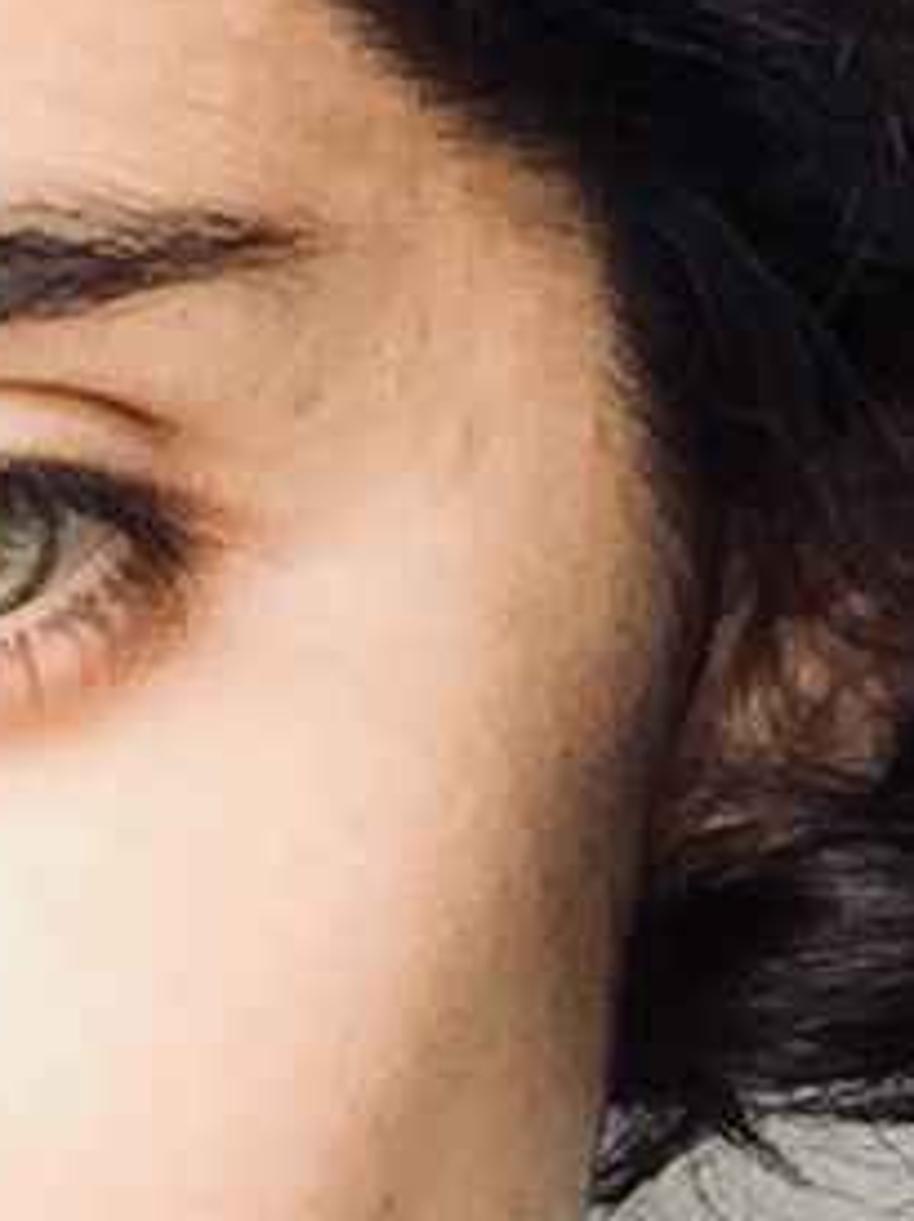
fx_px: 5113
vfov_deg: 13.4
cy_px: 1257
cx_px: 9
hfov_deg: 10.1
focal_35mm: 145
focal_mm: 2.65
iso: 40
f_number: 2.2
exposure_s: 1/33
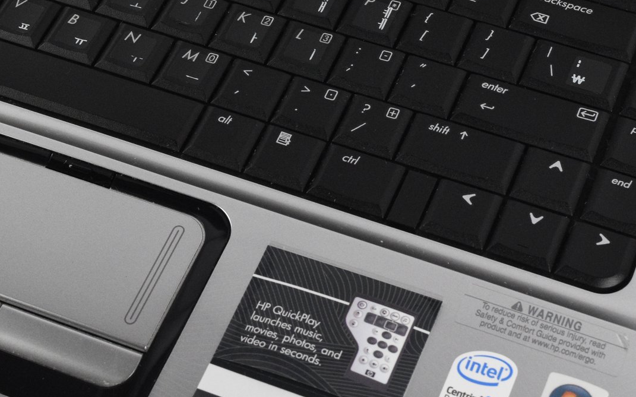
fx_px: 1732
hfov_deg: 20.8
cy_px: 35
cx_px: 257
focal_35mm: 100
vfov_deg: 13.0
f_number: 10
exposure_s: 1/250
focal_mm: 35
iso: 2000
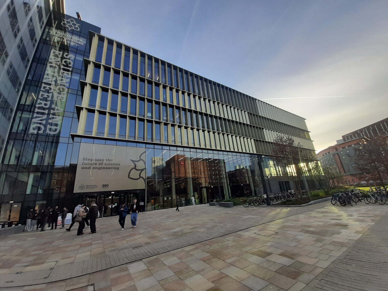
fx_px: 146
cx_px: 194
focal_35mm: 13
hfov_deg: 106.2
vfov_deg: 89.9
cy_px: 146
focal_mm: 1.42
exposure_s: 1/318
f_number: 2.2
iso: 40
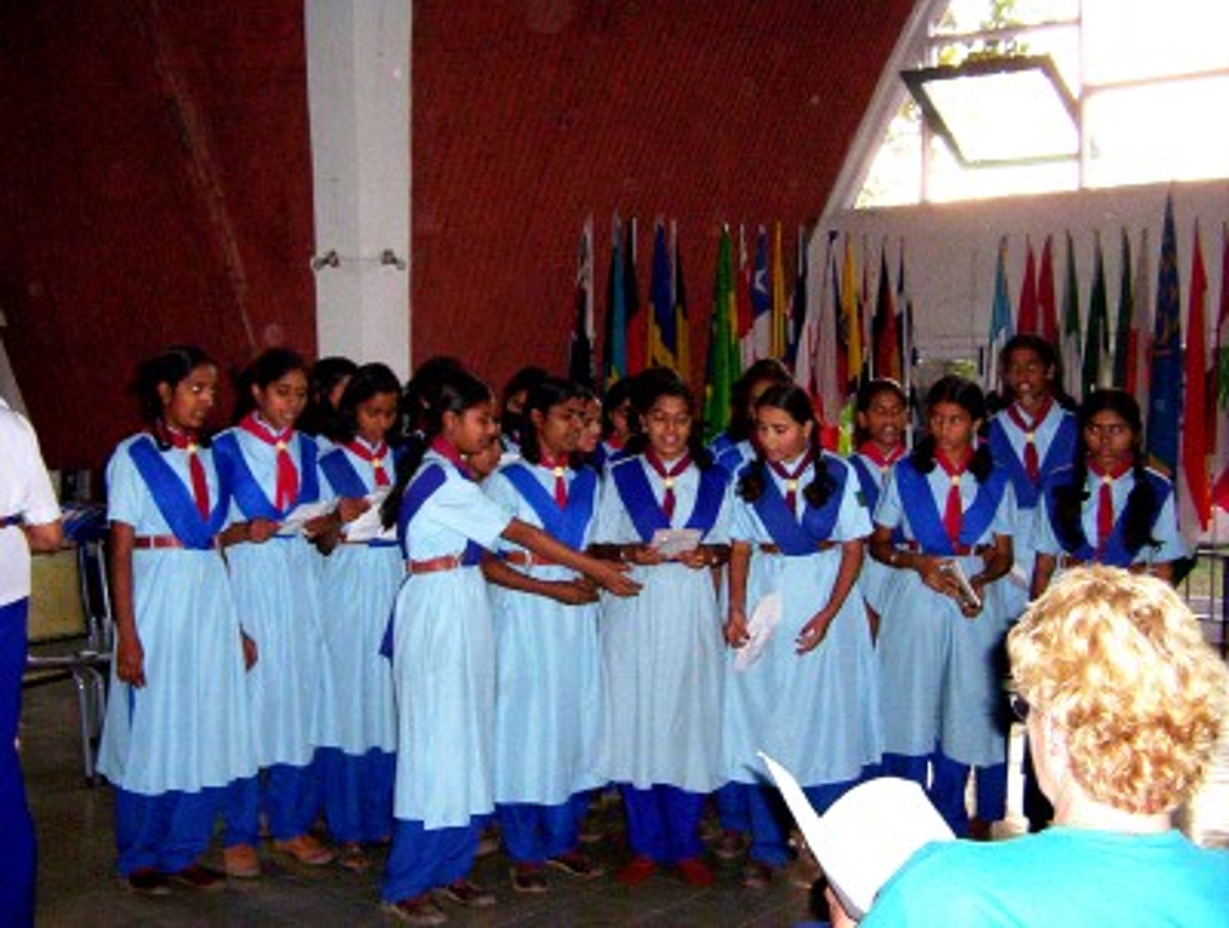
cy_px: 464
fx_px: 1388
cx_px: 614
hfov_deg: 47.8
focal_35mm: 39
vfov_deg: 37.0
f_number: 3.84
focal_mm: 5.26
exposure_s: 1/60
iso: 140
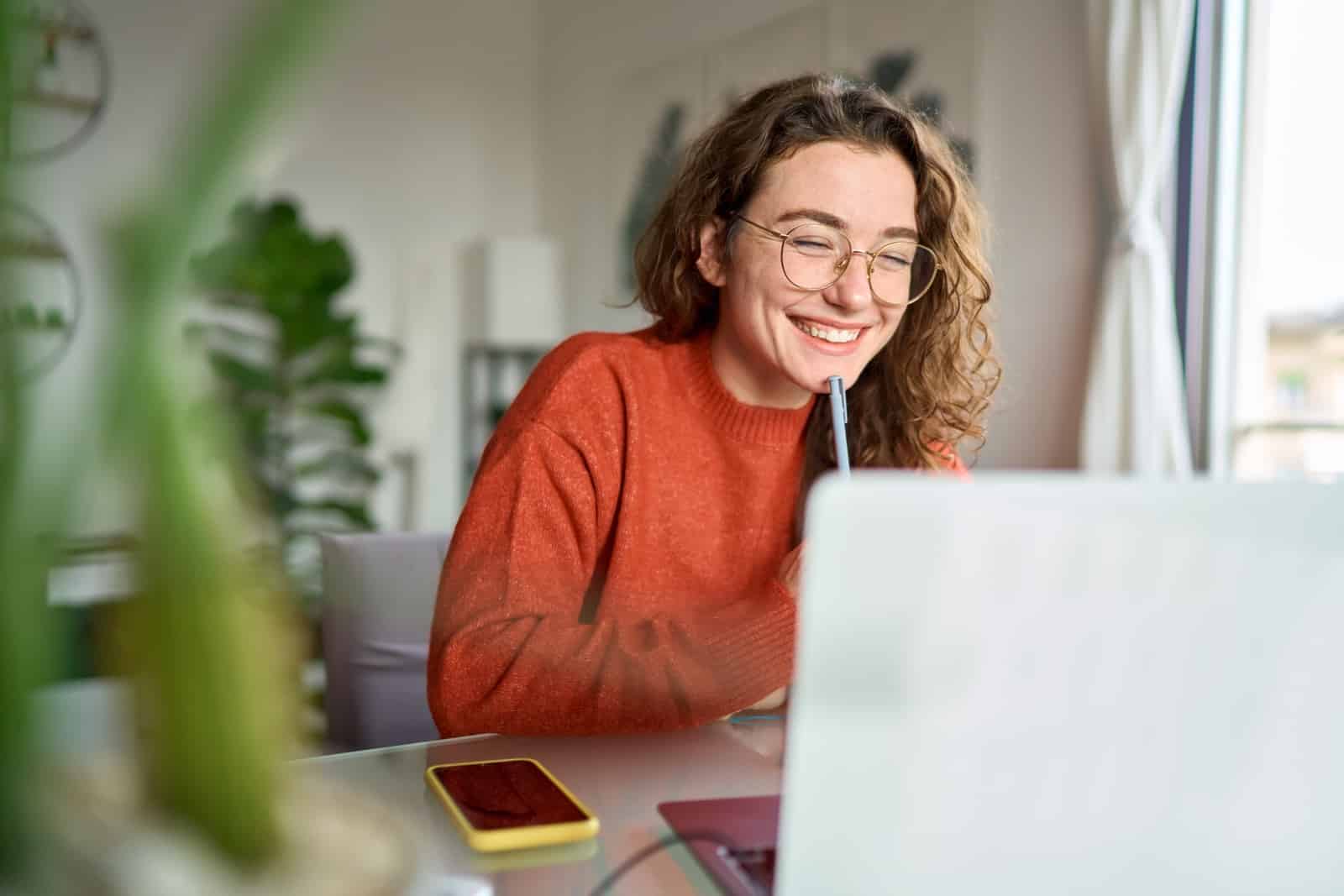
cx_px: 672
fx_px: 1307
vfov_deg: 37.9
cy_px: 448
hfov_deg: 54.4
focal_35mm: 35
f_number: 1.6
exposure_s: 1/1600
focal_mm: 35
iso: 800
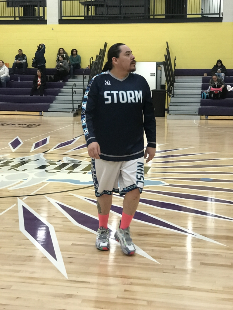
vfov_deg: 33.8
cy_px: 155
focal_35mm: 57
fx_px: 512
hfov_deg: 25.7
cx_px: 116
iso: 160
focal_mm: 6.6
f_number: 2.8
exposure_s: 1/60
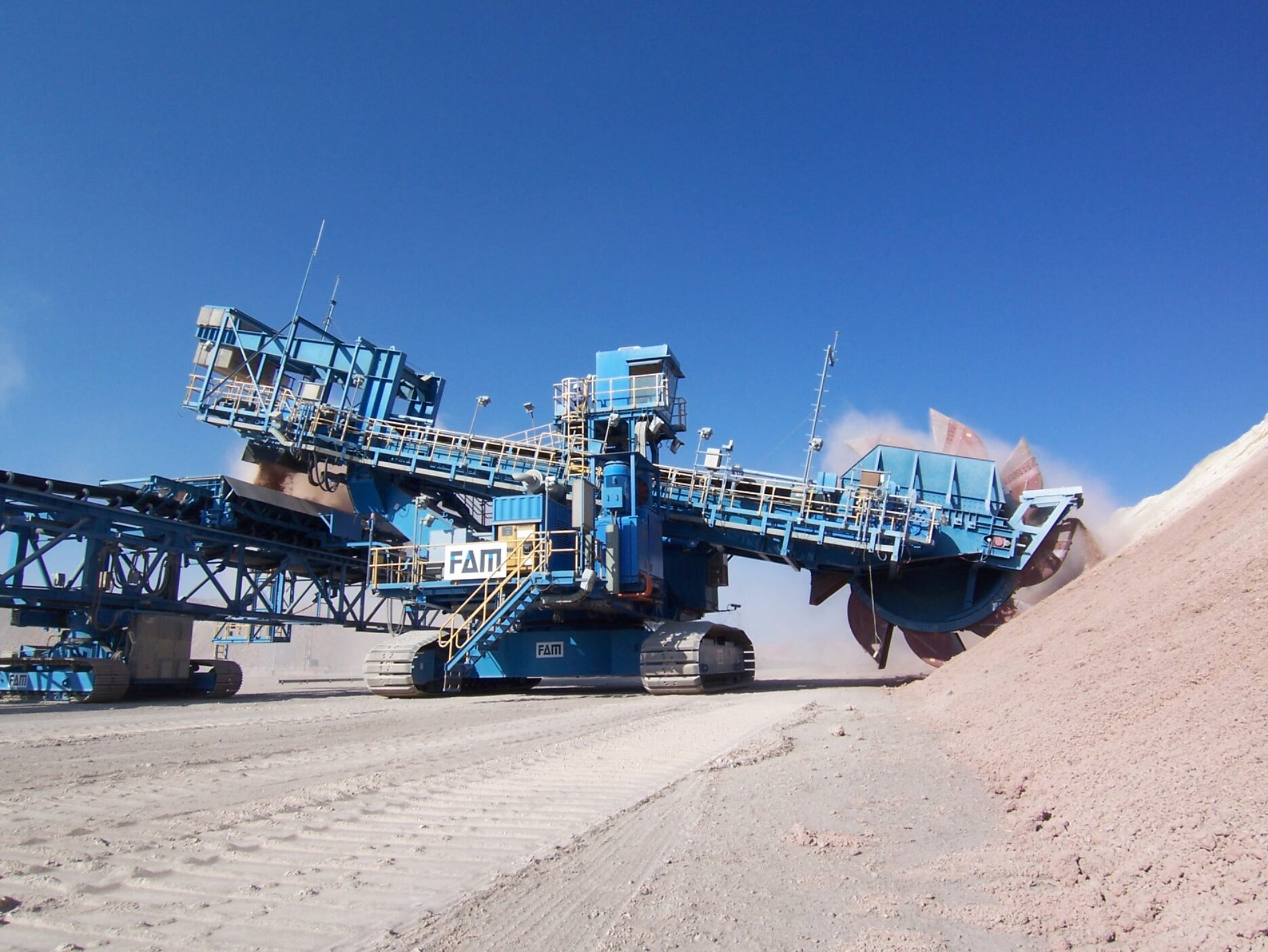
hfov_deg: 73.9
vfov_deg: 58.9
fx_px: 843
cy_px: 476
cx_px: 634
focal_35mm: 23
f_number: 5.6
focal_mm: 3.8
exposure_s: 1/320
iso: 64
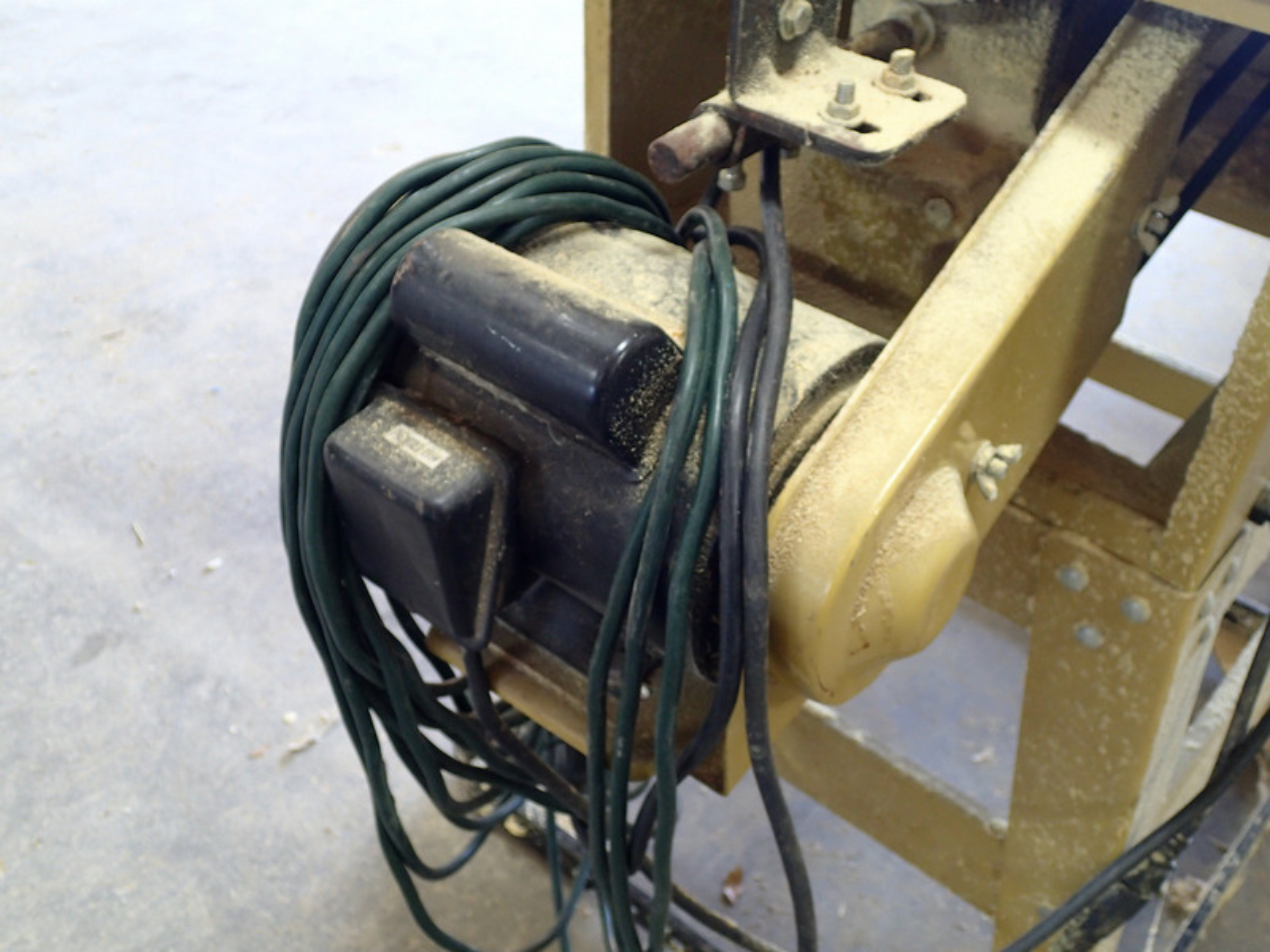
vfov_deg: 40.7
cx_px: 635
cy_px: 476
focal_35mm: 35
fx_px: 1284
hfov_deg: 52.6
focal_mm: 6.42
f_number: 2.6
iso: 320
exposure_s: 1/40
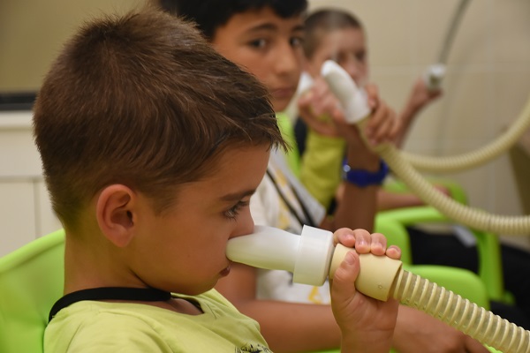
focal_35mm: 93
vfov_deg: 14.7
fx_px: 1369
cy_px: 176
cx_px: 265
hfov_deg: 21.9
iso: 1000
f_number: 5
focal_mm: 62
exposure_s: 1/30
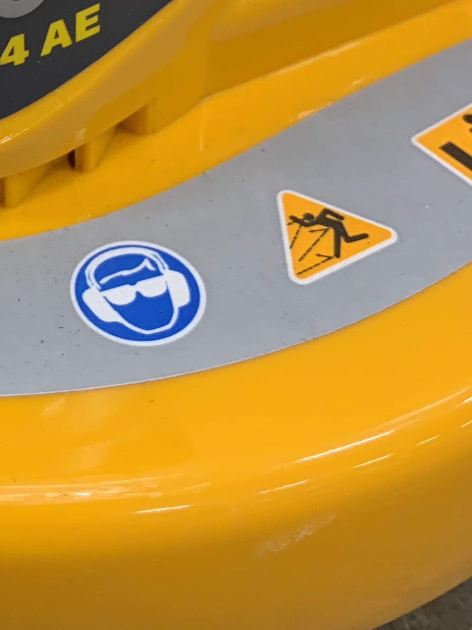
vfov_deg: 27.7
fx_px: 1219
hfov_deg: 20.4
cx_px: -105
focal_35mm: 67
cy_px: 35
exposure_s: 1/64
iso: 100
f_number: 1.8
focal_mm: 4.25
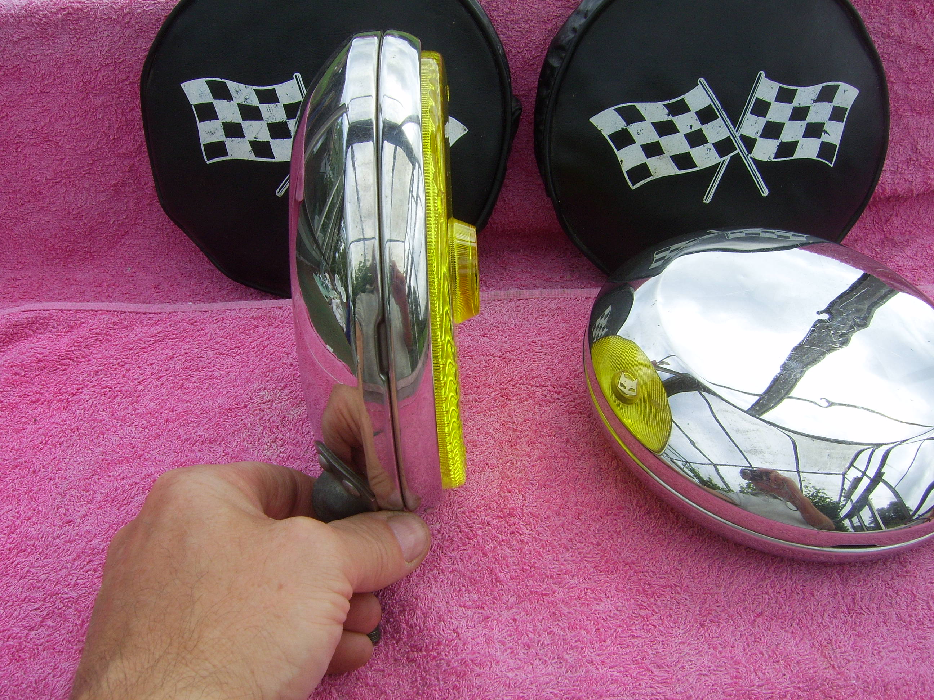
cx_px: 467
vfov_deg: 37.7
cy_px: 350
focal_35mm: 38
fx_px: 1025
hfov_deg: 49.0
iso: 50
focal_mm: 7.8
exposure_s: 1/125
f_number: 6.4
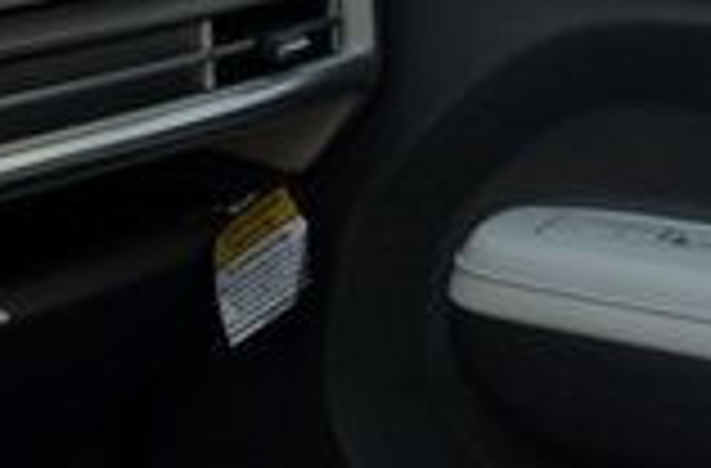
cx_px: -904
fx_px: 3069
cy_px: 587
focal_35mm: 156
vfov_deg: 8.6
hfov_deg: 11.3
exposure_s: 1/30
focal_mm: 24
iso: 100
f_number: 8
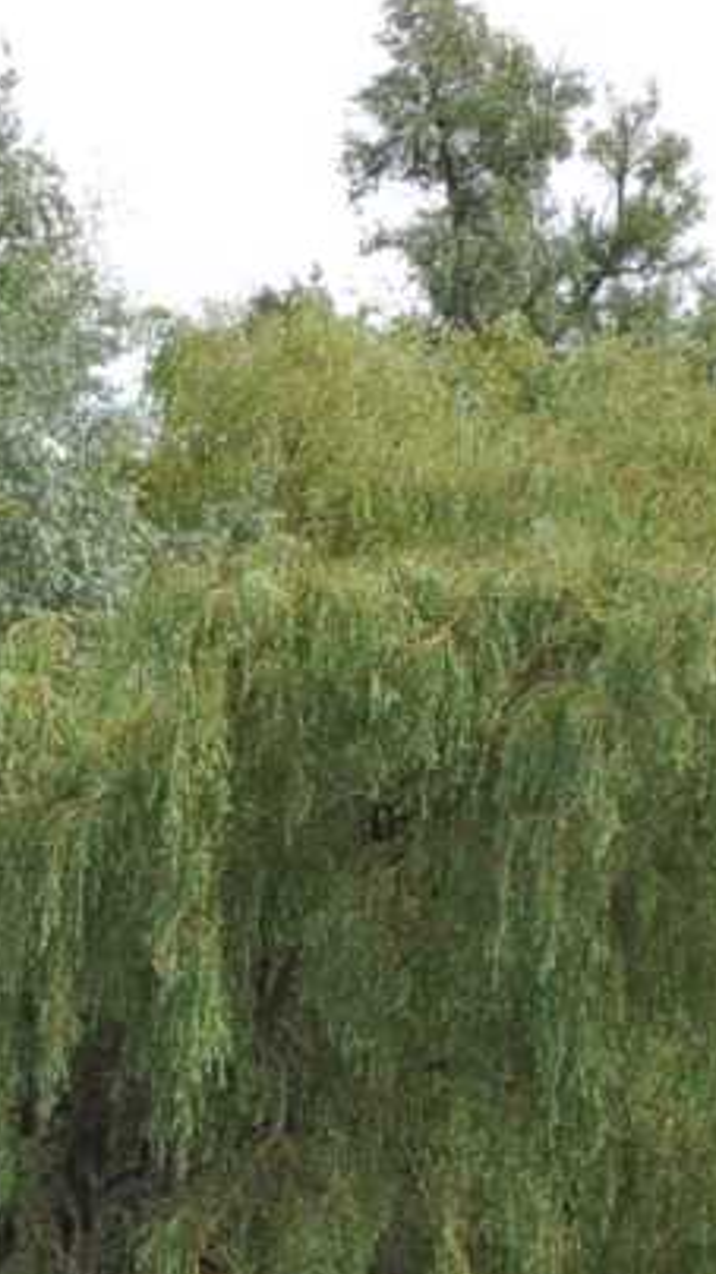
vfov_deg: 6.8
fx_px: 10742
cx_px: 353
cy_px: 1198
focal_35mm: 318
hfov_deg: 3.8
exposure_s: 1/250
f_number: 8
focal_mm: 40
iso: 200
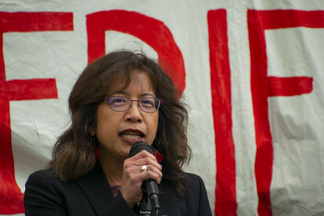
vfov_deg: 2.3
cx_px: 162
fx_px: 5400
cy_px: 108
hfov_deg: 3.4
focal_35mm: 600
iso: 100
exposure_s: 1/100
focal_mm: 400
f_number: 6.3
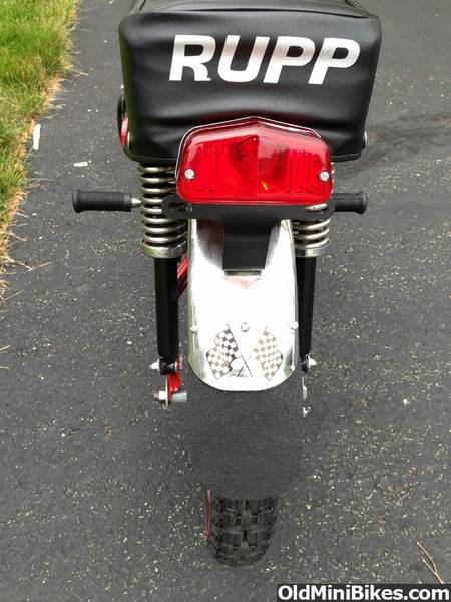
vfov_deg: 55.4
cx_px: 226
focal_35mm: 33
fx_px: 573
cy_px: 301
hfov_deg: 42.9
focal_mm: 4.13
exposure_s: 1/173
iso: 64
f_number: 2.4
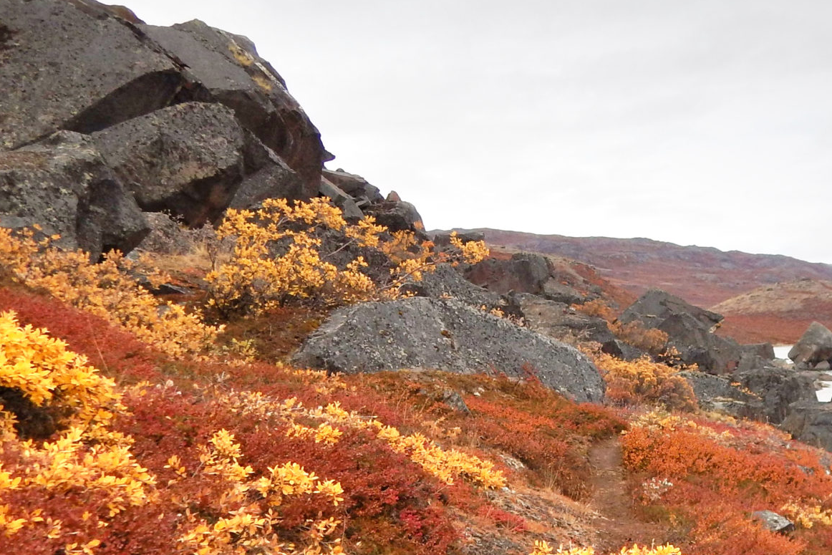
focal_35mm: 55
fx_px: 1271
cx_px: 672
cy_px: 415
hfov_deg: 35.0
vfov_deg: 24.4
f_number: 2.8
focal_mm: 4.3
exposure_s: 1/250
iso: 125
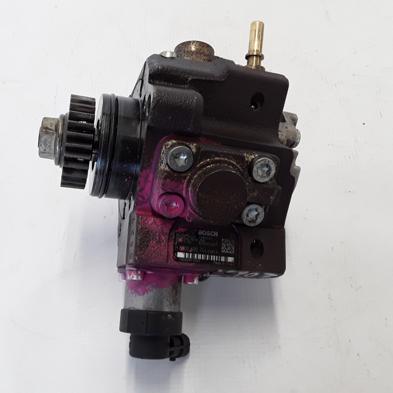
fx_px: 437
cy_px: 192
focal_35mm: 34
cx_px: 184
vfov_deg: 48.4
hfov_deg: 48.4
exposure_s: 1/33
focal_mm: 2.91
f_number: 1.9
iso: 50
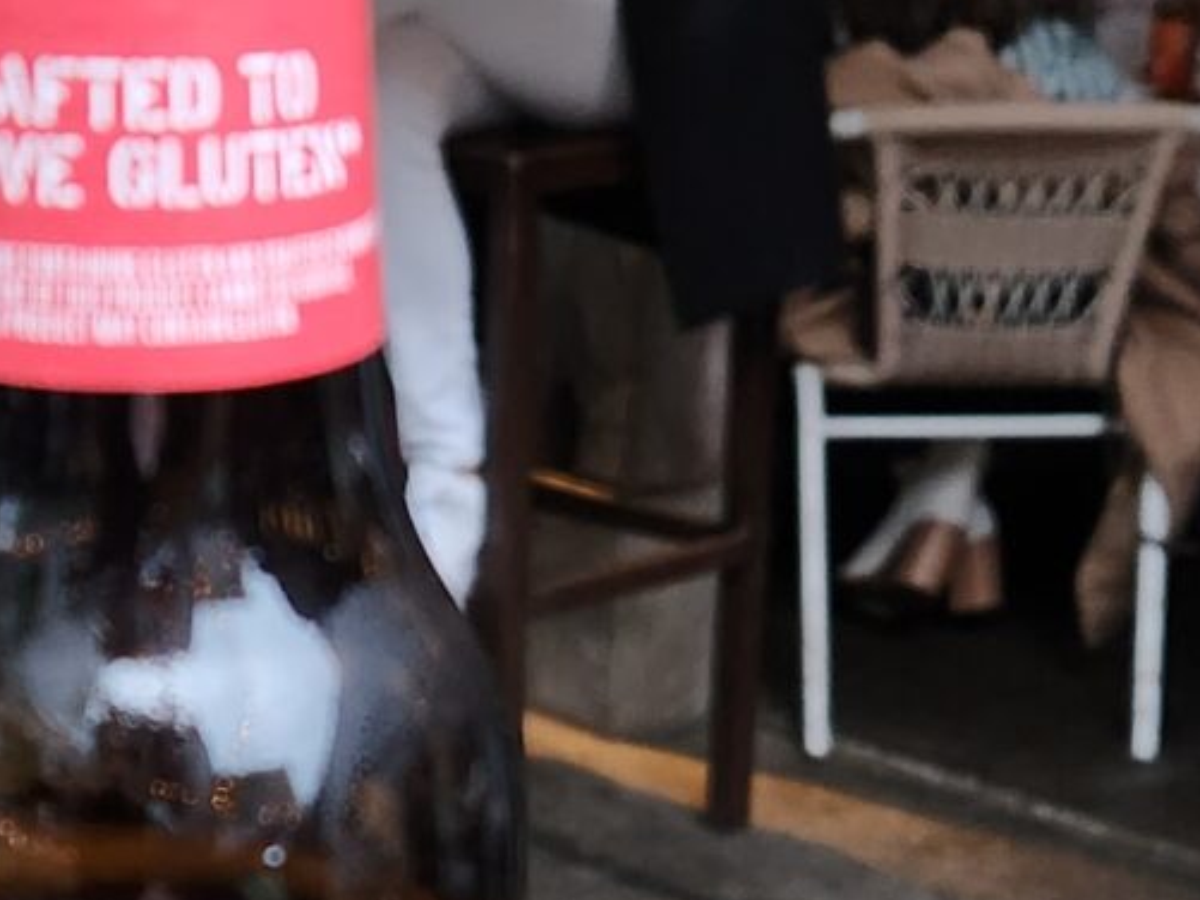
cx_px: 287
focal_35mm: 94
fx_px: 3259
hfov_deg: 20.7
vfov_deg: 15.2
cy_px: 1070
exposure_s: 1/120
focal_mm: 5.4
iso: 400
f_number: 1.8
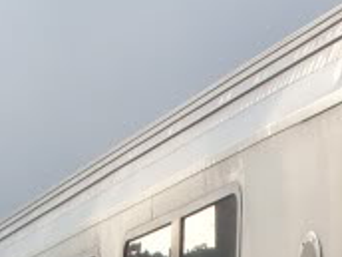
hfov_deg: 8.7
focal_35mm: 226
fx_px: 2233
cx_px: 60
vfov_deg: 6.3
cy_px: 632
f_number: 4.9
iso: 50
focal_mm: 6.3
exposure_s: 1/161
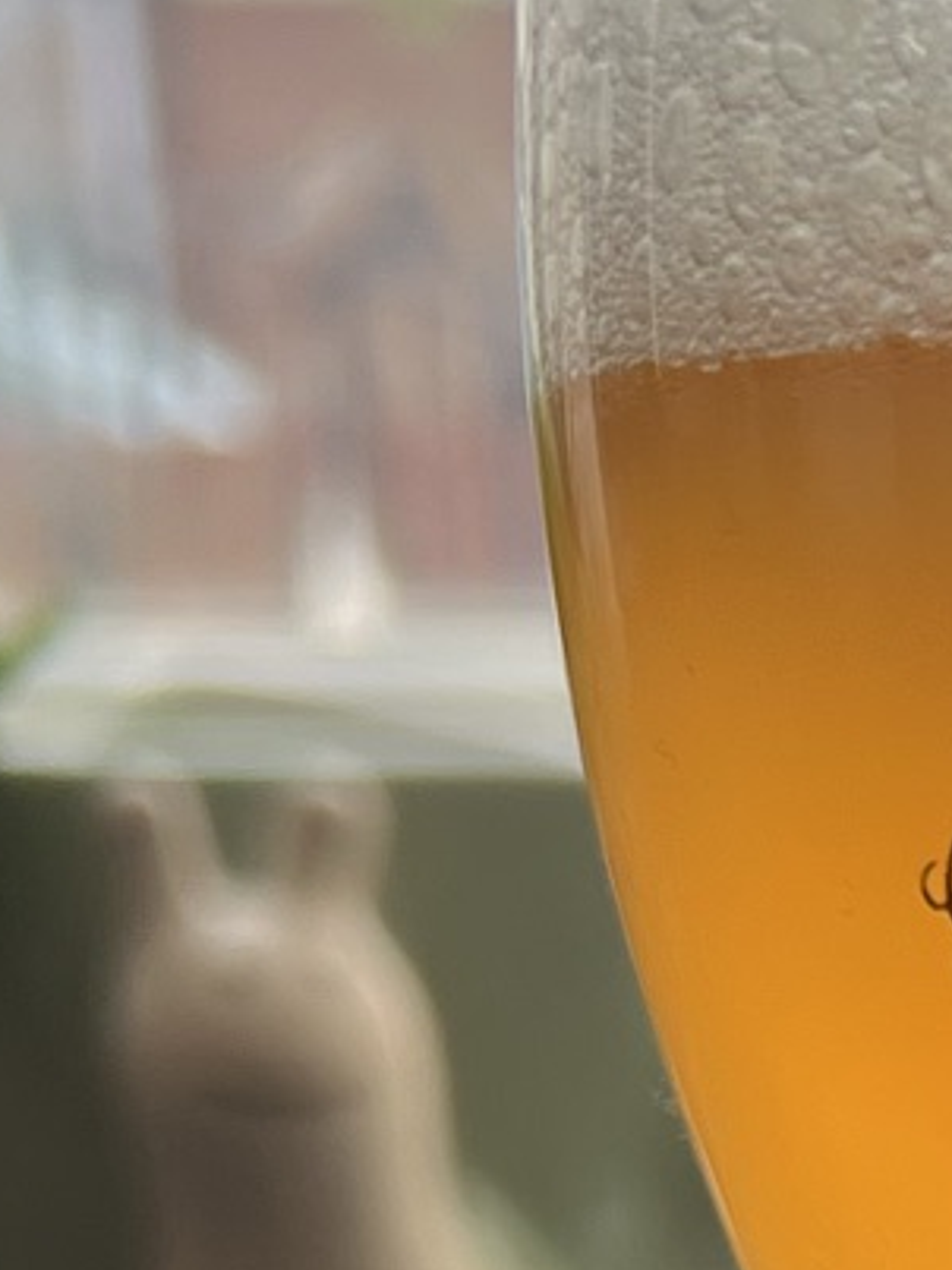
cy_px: 2367
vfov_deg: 13.5
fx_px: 4733
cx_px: 1964
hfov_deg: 10.5
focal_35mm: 129
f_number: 1.5
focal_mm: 5.7
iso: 40
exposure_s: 1/256
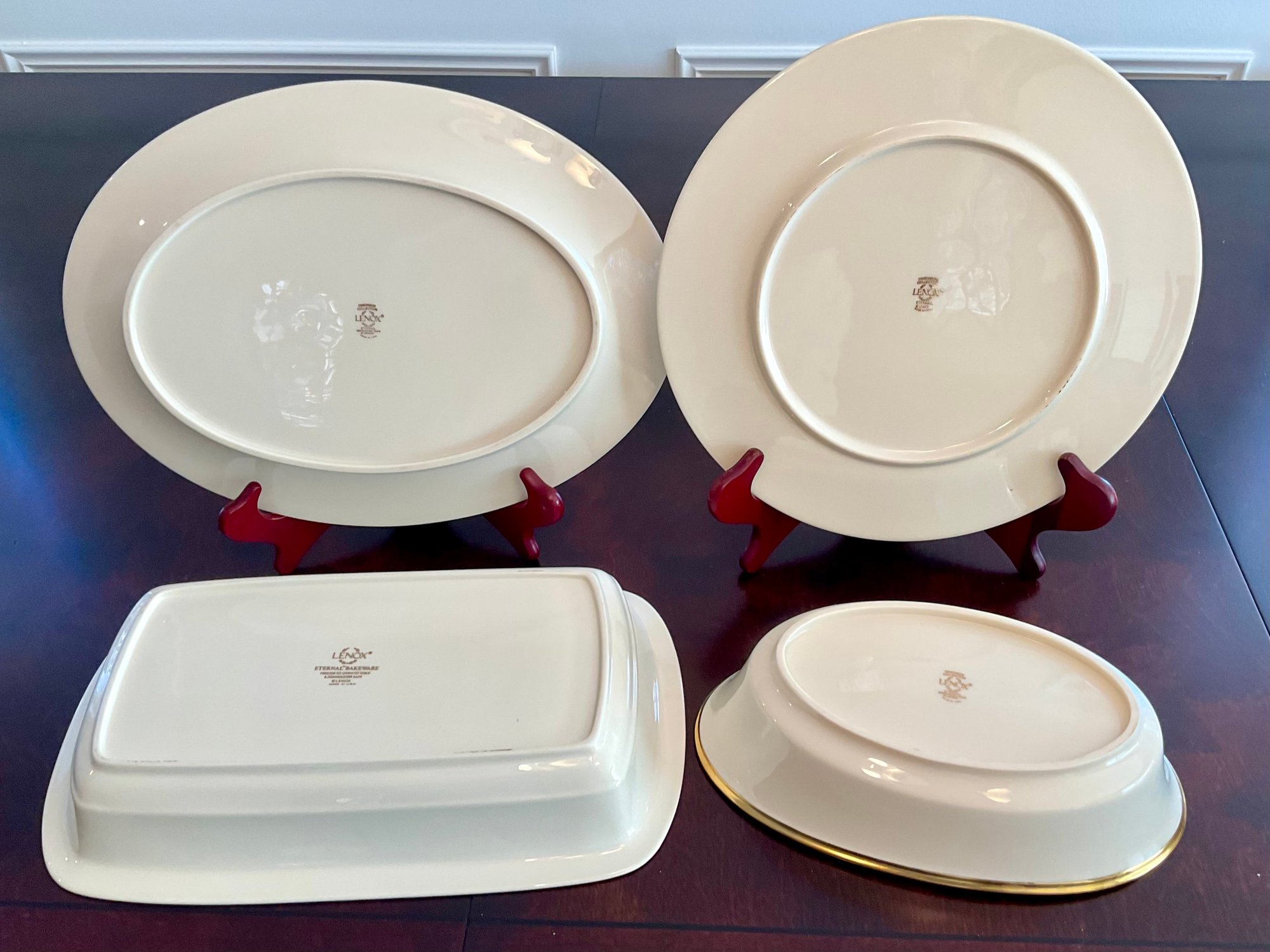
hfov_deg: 61.7
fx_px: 1064
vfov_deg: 48.2
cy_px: 476
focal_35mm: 29
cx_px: 635
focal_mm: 3
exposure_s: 1/120
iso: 50
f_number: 1.8
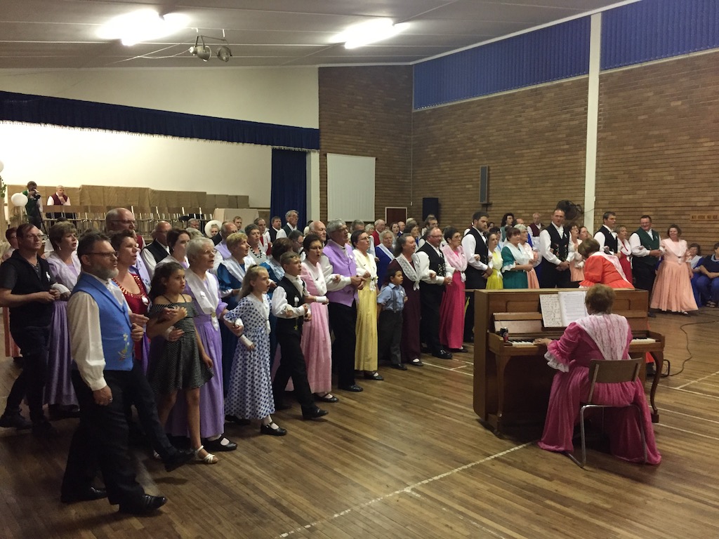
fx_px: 602
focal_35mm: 29
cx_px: 360
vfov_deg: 48.2
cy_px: 270
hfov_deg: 61.7
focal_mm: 4.15
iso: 250
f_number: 2.2
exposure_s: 1/25
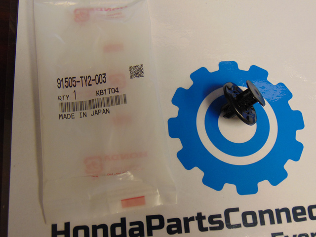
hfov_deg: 52.6
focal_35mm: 35
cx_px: 158
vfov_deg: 40.7
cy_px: 118
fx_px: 320
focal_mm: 6.3
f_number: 3.2
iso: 100
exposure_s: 1/30
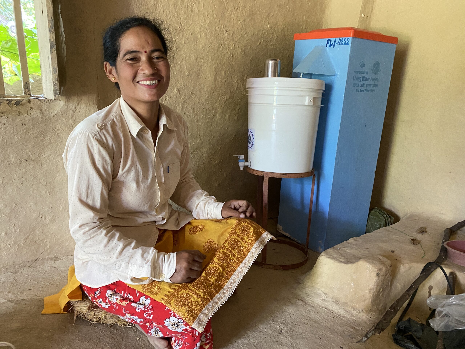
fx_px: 349
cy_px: 174
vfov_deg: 53.1
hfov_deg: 67.3
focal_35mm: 26
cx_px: 232
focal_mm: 4.25
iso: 500
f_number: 1.8
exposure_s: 1/56
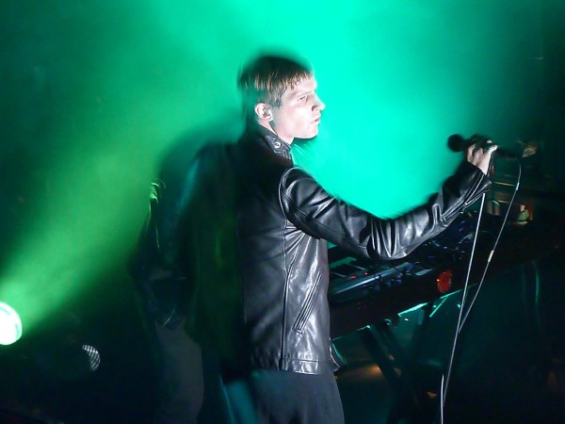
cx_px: 282
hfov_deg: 14.4
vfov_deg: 10.8
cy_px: 212
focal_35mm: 137
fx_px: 2236
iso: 1600
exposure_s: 1/15
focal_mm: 22.5
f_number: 4.5
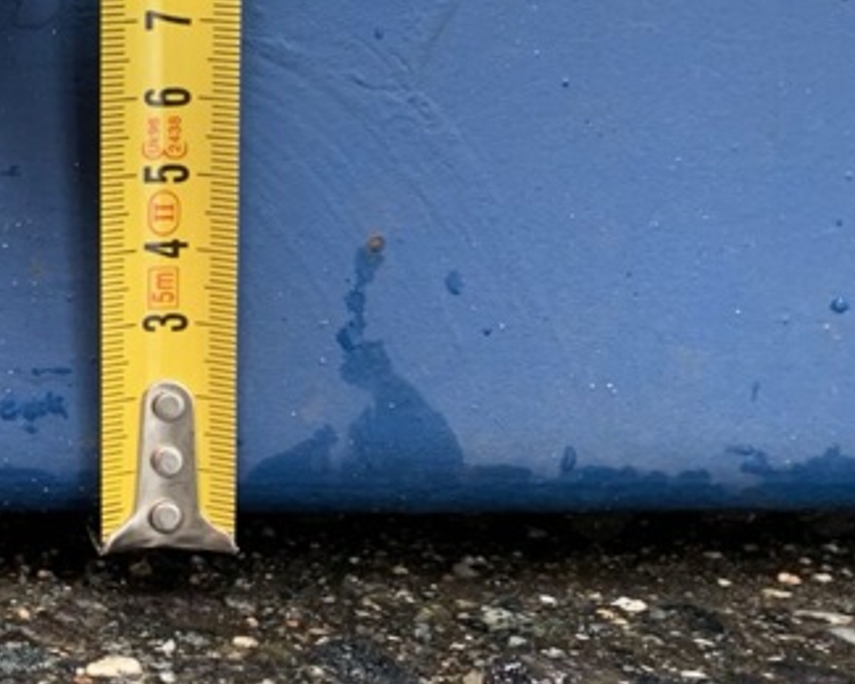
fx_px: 2024
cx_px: -139
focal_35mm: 80
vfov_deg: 19.0
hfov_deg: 22.2
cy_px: 121
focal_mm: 4.25
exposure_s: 1/77
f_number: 1.8
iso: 100
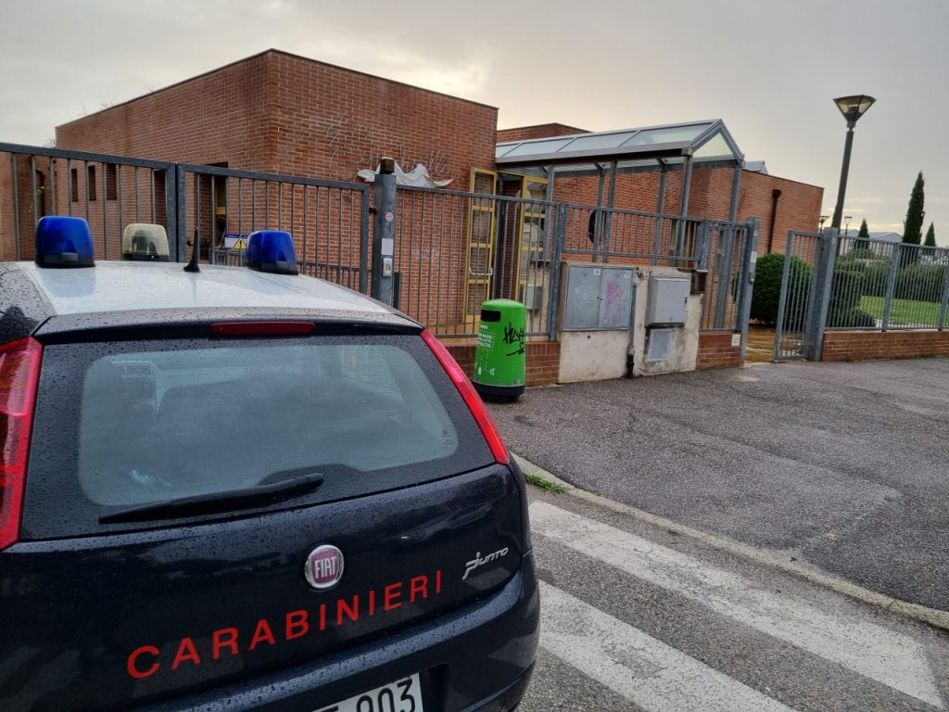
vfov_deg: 53.1
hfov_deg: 67.3
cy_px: 356
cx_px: 474
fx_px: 713
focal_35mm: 26
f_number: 1.8
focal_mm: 5.4
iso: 50
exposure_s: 1/188
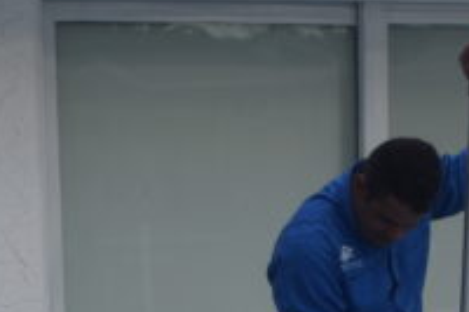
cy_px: 699
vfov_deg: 7.9
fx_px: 2109
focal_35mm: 162
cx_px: 361
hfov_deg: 12.6
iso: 220
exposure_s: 1/250
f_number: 8
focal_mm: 18
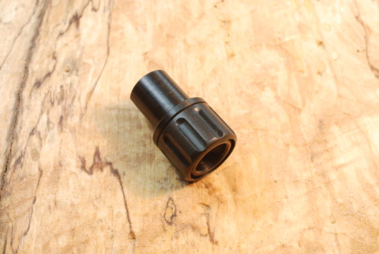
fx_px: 633
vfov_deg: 22.7
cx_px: 190
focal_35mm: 60
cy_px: 127
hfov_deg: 33.4
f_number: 22
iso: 200
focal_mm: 40
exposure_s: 1/6
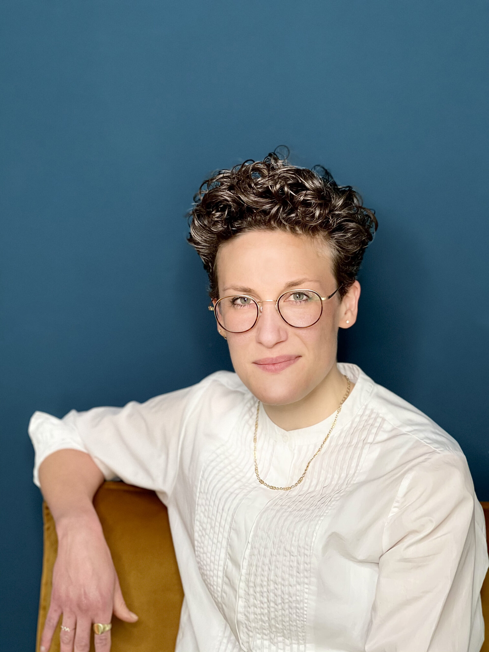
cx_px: 244
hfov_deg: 22.9
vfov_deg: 30.3
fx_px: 1205
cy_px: 326
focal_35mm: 64
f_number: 2.2
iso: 250
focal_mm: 7.5
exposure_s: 1/73
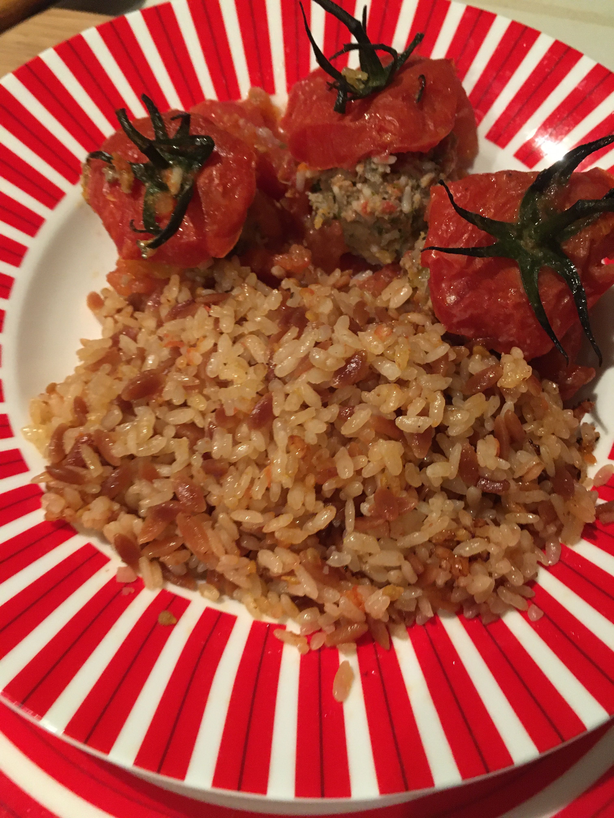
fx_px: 686
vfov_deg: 61.7
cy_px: 409
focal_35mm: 29
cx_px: 307
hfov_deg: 48.2
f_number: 2.2
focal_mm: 4.15
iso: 250
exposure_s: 1/17
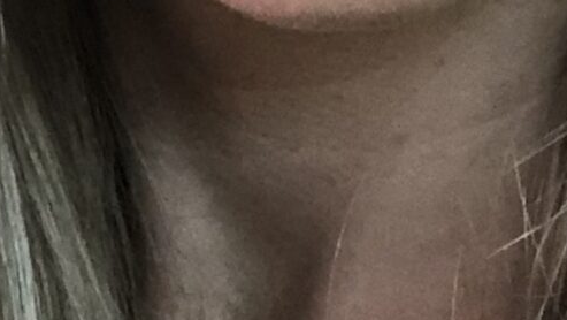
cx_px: 356
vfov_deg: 6.6
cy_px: -147
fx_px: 2723
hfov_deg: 11.9
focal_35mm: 181
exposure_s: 1/40
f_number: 2.2
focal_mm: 2.87
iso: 320
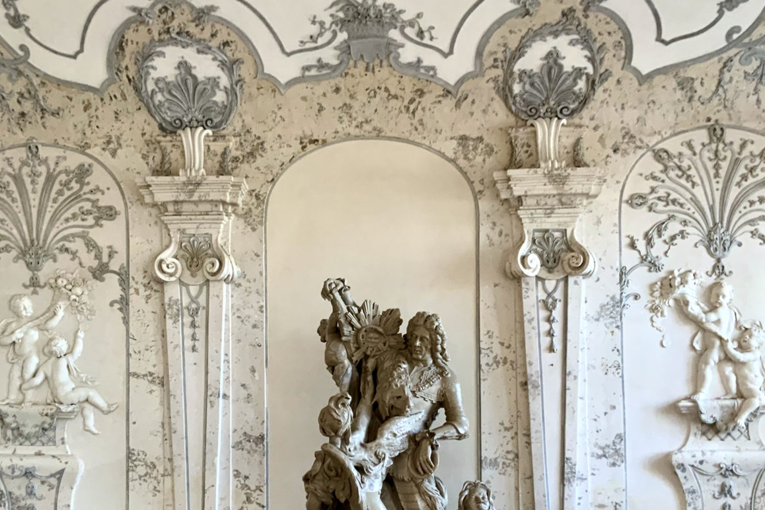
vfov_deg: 32.8
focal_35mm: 40
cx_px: 353
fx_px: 850
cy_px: 378
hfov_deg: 48.4
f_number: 1.8
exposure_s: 1/60
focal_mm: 3
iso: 100
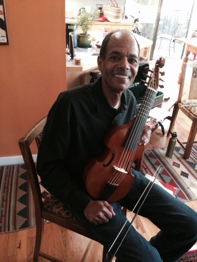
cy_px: 131
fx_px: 250
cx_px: 98
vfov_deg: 55.4
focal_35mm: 33
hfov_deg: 42.9
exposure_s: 1/20
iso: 250
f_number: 2.4
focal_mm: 4.12
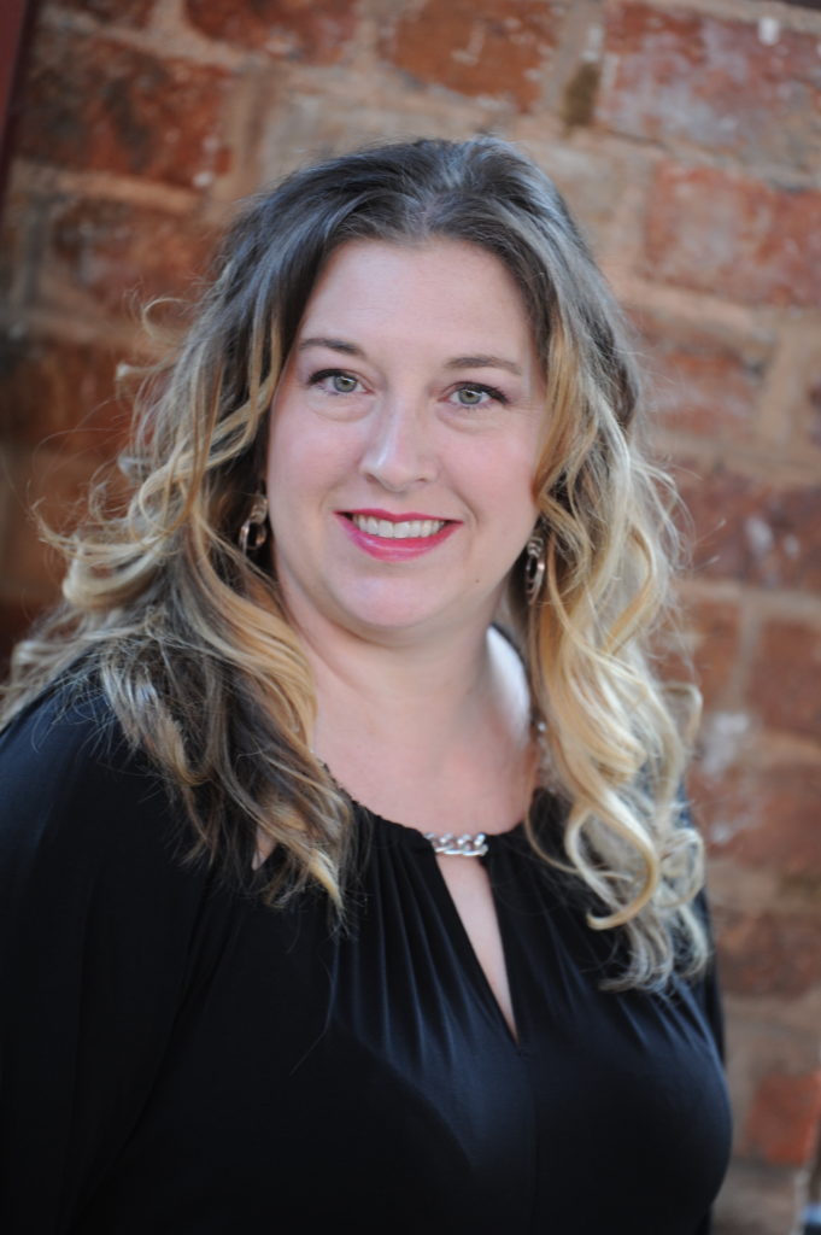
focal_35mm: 200
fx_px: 6853
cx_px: 410
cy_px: 618
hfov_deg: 6.9
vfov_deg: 10.3
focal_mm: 200
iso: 640
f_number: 2.8
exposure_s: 1/125
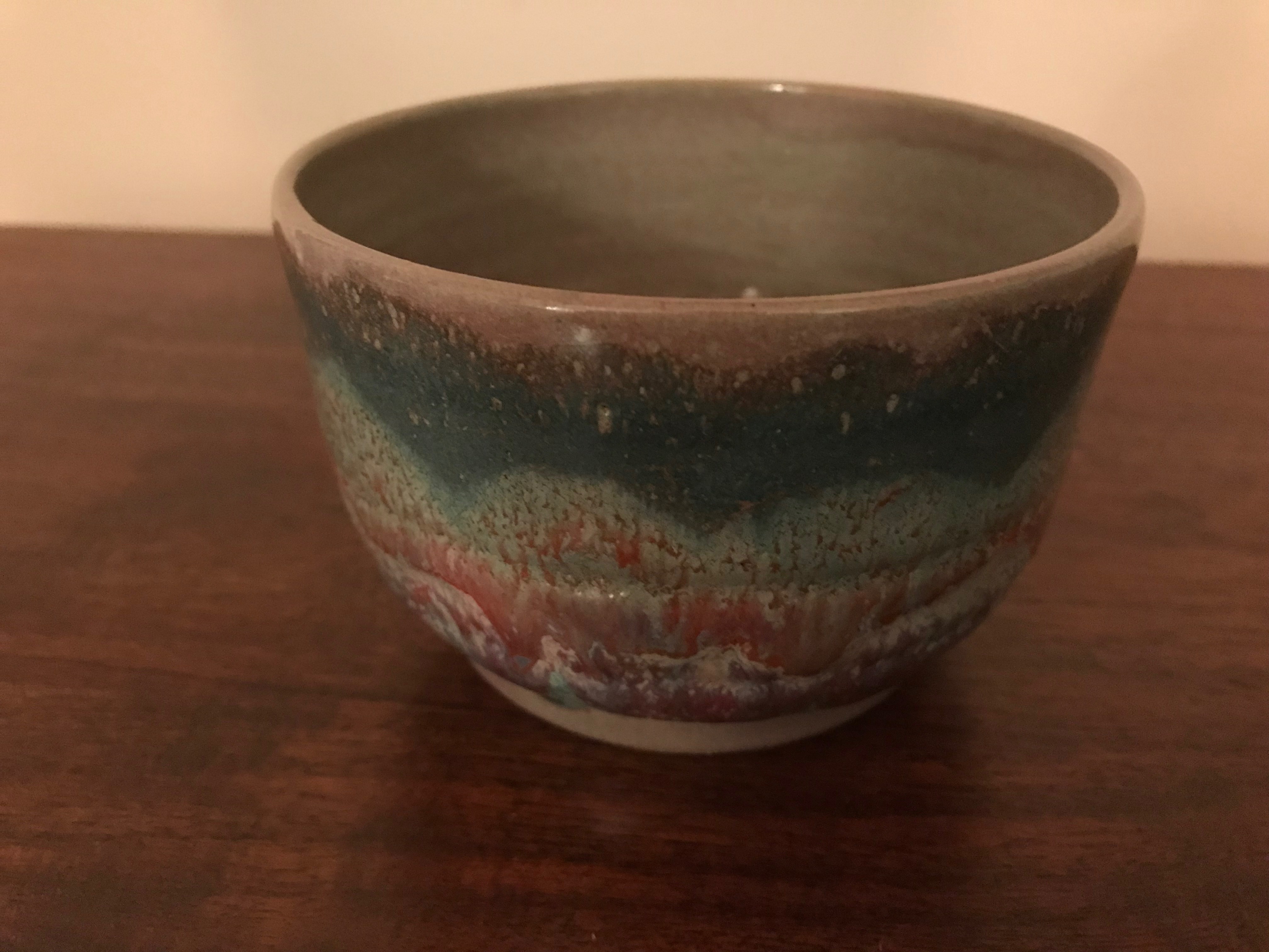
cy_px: 476
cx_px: 634
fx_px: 1026
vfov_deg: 49.7
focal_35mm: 28
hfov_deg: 63.4
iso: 100
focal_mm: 3.99
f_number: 1.8
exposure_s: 1/4
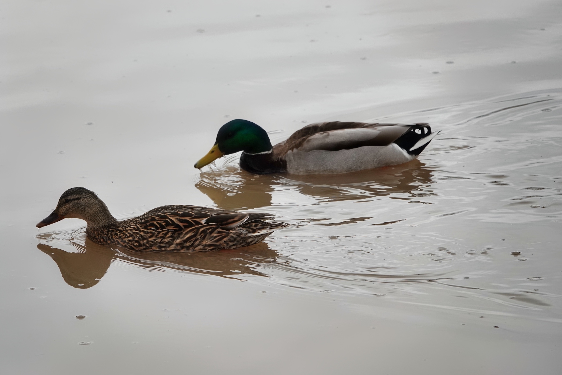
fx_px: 5151
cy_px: 188
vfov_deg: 4.2
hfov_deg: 6.2
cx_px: 281
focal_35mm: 330
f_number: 4
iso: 100
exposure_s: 1/500
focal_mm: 120.91
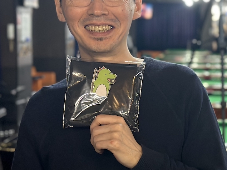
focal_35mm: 122
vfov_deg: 12.1
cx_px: 236
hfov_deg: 15.8
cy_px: 91
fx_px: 800
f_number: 1.78
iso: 320
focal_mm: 6.86
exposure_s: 1/50
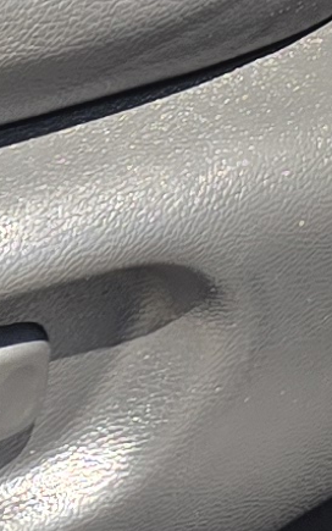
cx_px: -851
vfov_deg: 8.7
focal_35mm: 224
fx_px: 3242
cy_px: -670
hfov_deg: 5.3
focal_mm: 6.3
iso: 20
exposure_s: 1/180
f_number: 1.7
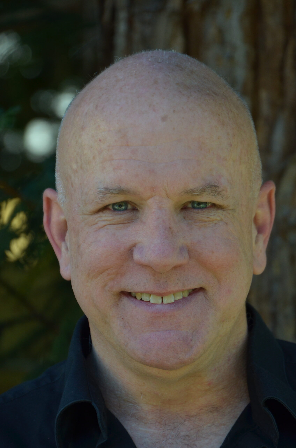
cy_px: 224
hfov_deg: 4.6
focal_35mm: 300
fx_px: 3716
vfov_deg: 6.9
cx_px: 148
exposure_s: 1/250
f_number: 6.3
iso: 560
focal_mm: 200
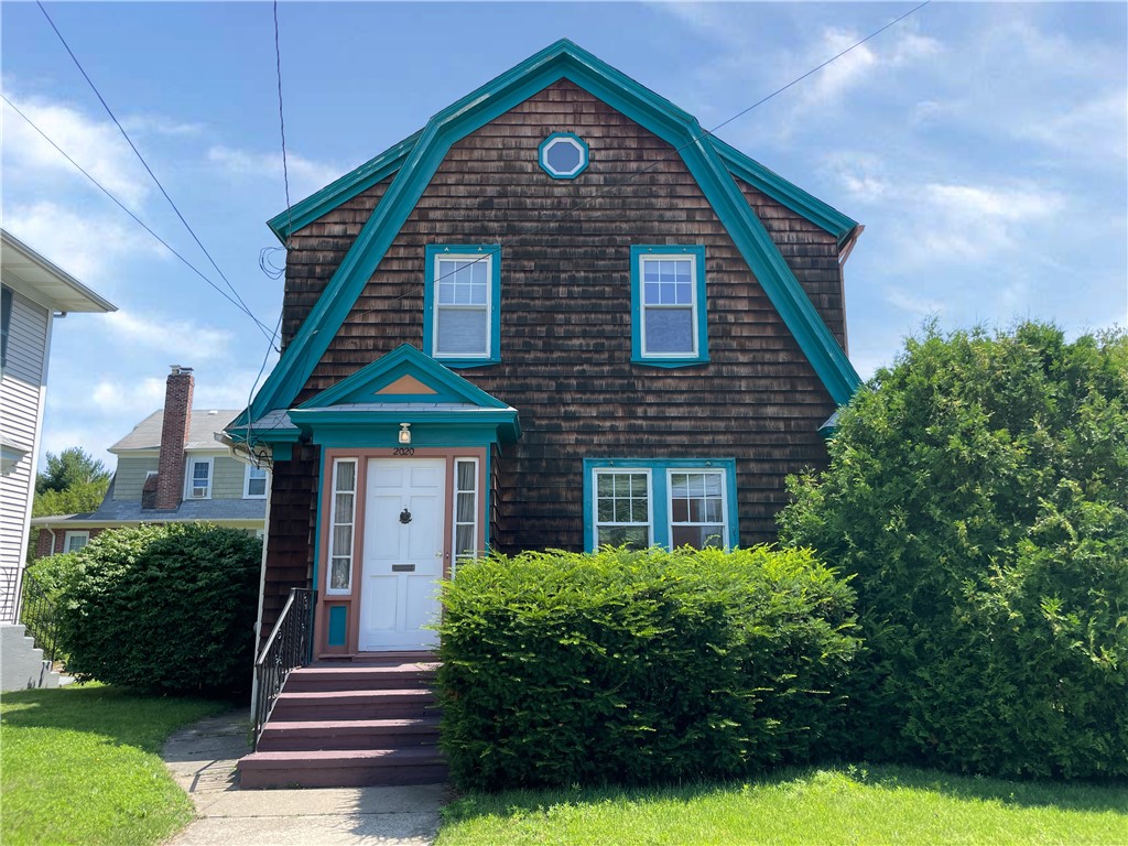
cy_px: 423
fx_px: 847
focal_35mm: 26
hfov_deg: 67.3
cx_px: 564
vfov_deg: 53.1
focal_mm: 4.2
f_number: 1.6
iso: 32
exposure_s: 1/1800
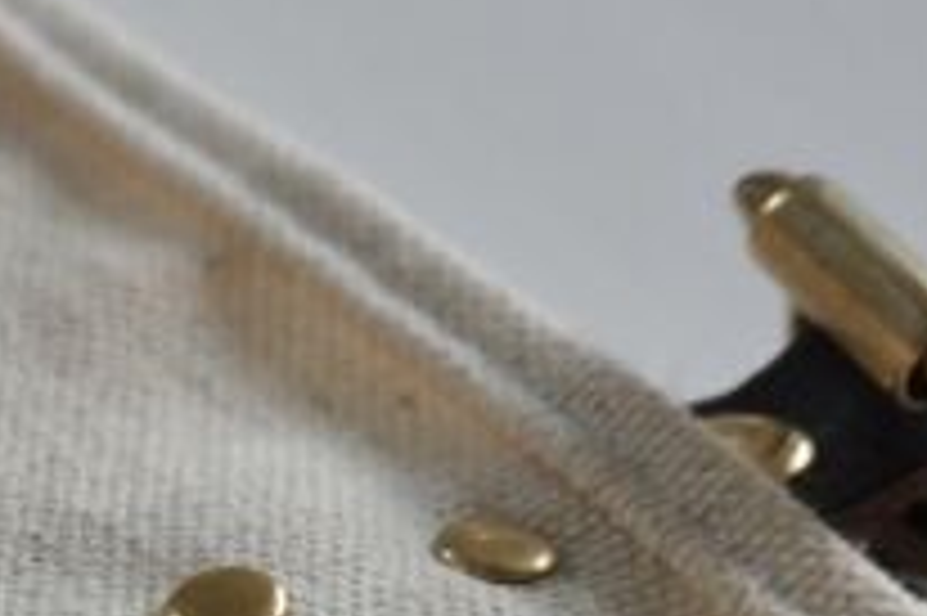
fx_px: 4026
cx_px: -306
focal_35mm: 156
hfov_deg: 12.7
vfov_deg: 8.5
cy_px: 958
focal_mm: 21
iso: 400
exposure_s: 1/60
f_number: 4
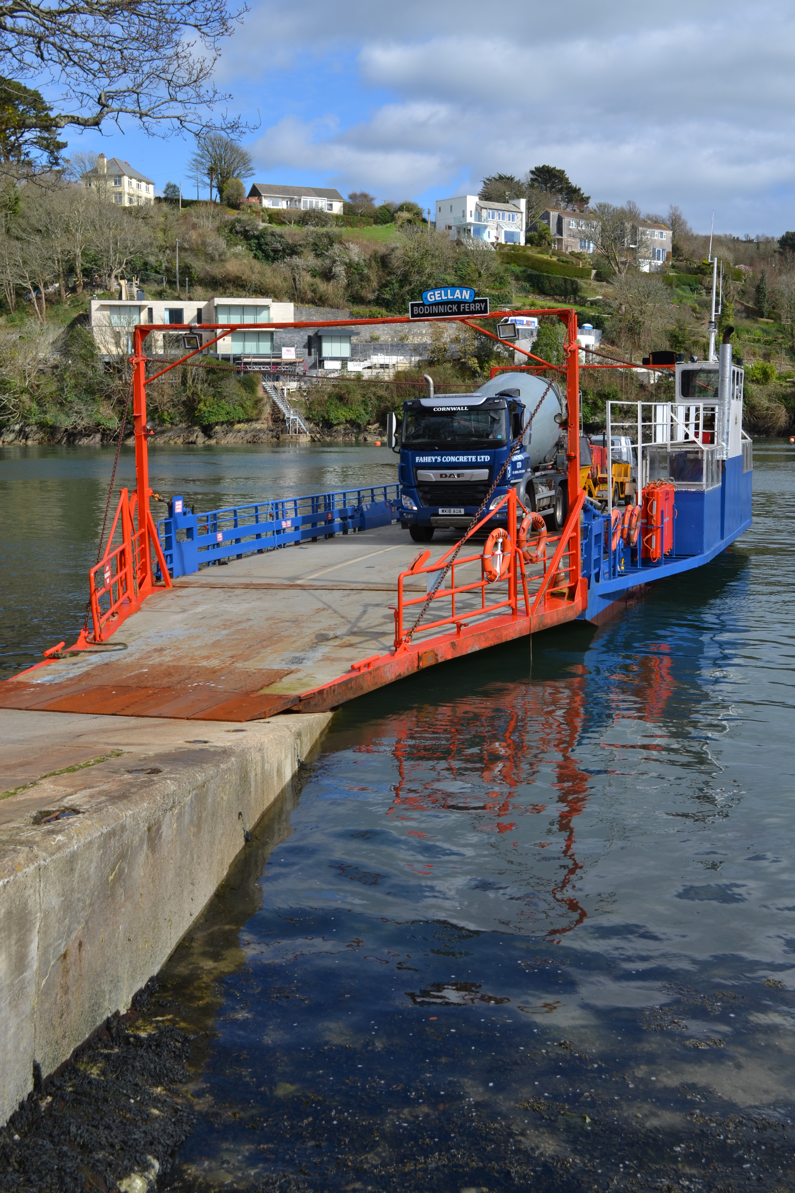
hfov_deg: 31.9
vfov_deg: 46.4
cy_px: 596
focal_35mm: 42
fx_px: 1391
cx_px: 398
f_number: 8
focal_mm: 28
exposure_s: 1/250
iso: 100
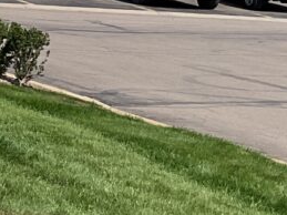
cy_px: 3
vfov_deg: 8.6
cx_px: -376
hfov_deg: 10.2
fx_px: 1425
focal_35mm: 172
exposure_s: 1/2141
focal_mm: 3
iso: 16
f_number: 1.8
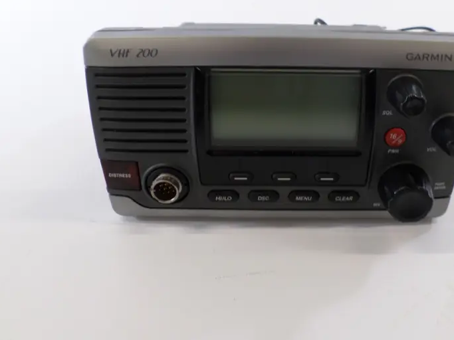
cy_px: 129
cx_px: 288
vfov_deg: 42.6
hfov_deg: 54.6
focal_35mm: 33
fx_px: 433
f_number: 2.5
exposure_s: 1/45
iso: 80
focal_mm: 4.5
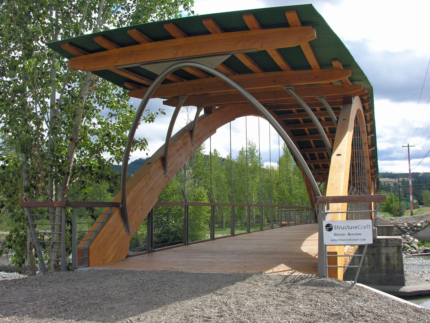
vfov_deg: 36.0
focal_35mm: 40
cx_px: 215
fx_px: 497
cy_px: 162
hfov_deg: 46.8
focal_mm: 10.2
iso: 50
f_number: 5.8
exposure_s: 1/145
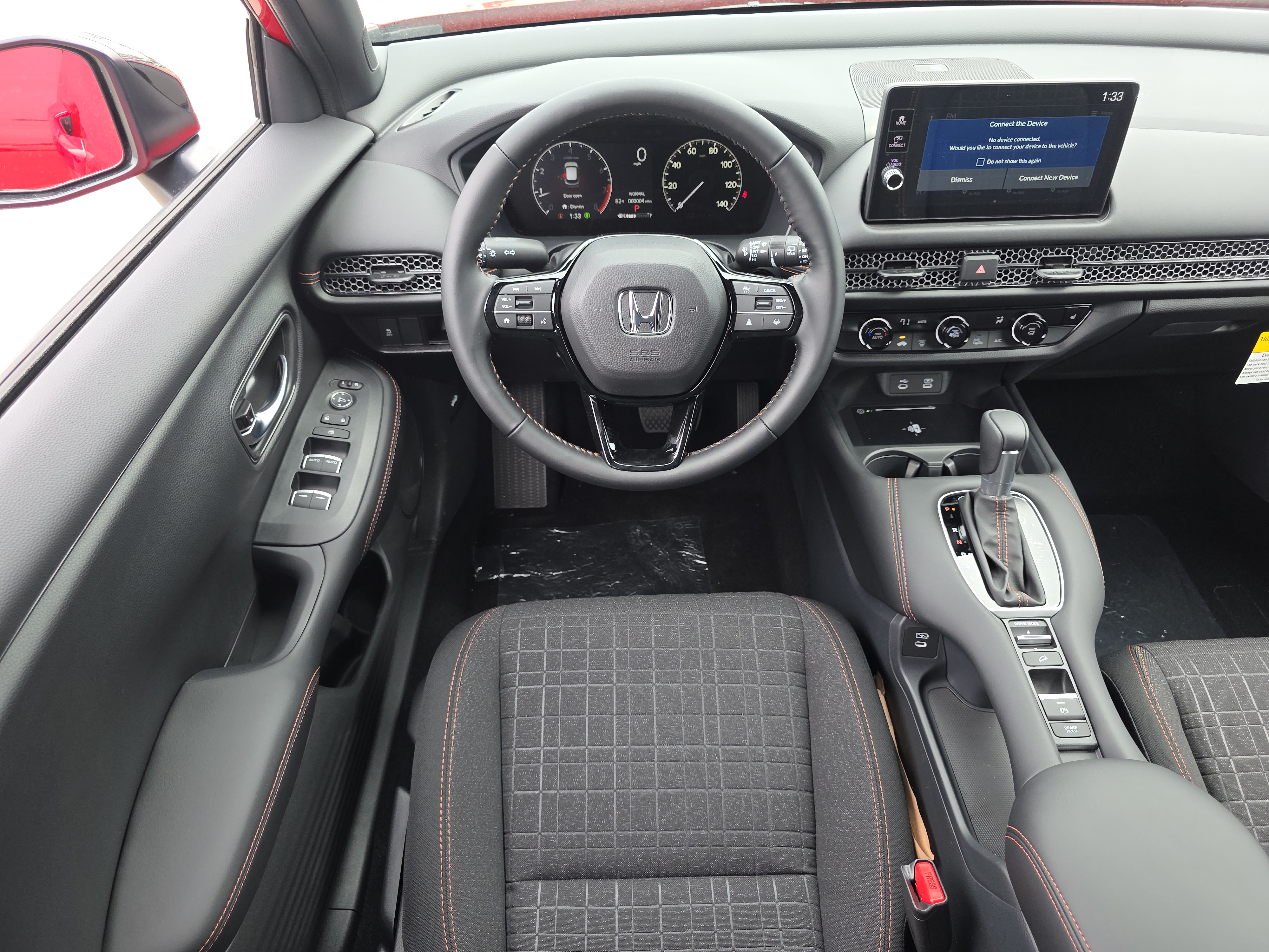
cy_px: 476
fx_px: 843
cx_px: 634
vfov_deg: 58.9
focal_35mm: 23
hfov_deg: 73.9
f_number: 1.7
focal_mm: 6.3
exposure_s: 1/180
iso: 64
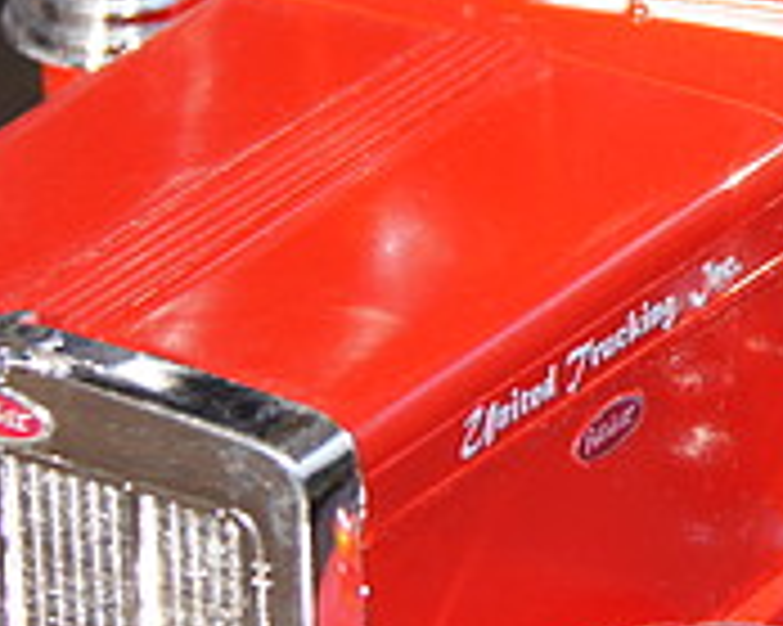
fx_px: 4493
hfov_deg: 9.9
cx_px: 821
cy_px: 299
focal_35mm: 194
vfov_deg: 8.0
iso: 100
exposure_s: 1/160
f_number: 5
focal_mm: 30
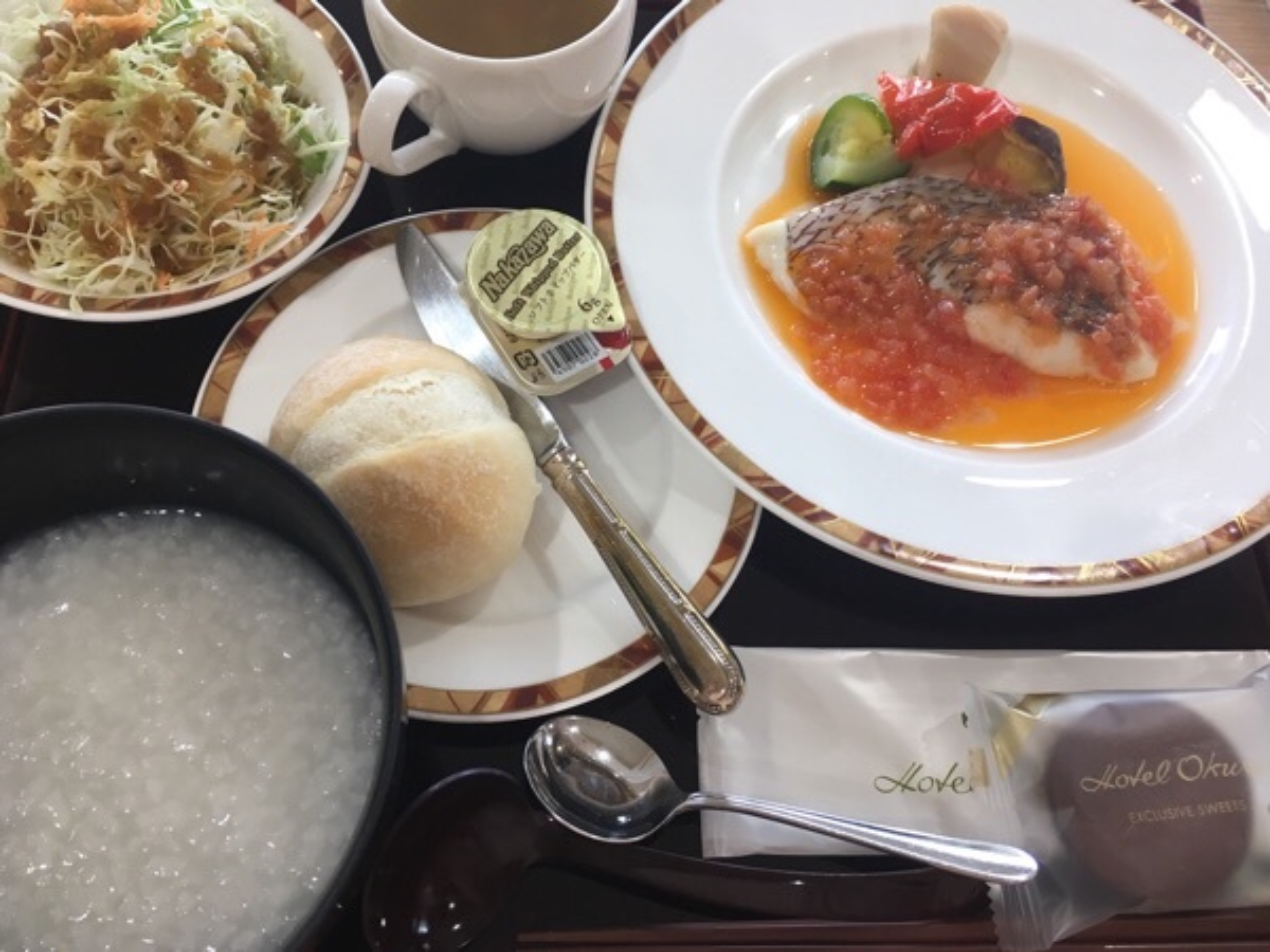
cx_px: 635
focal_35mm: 29
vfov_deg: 48.2
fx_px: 1064
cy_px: 476
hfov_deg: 61.7
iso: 25
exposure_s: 1/40
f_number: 2.2
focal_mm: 4.15
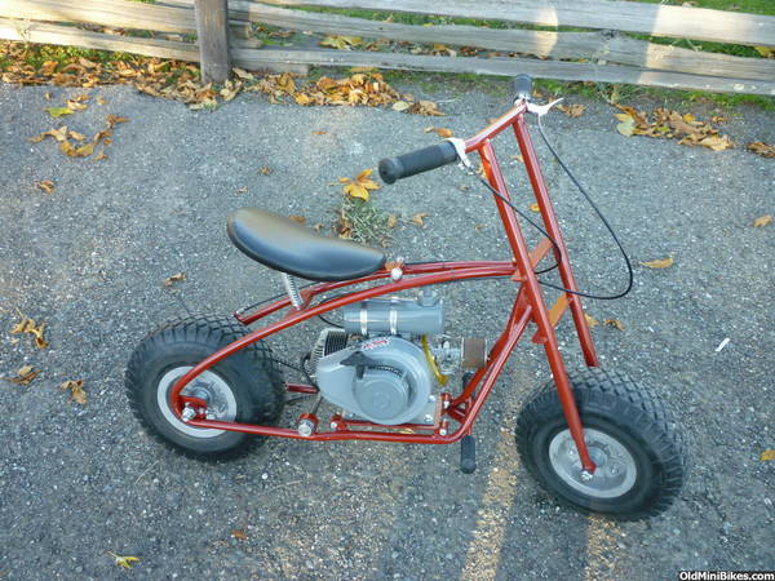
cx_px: 388
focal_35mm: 29
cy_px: 290
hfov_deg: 61.7
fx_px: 649
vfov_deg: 48.2
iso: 80
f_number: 3.3
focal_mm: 5.2
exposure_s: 1/50
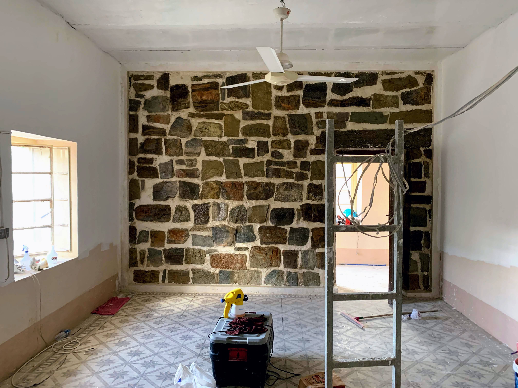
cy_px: 194
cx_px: 259
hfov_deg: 67.3
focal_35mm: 26
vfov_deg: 53.1
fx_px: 389
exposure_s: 1/60
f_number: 1.8
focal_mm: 4.25
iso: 400
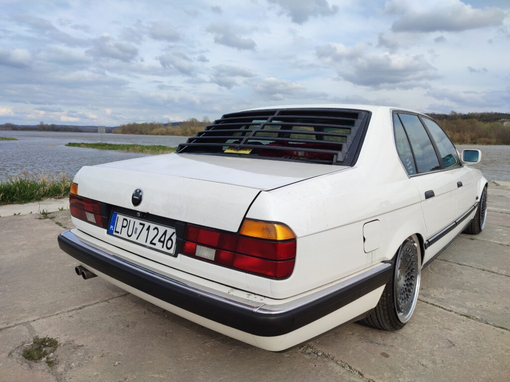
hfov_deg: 69.4
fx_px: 368
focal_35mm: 25
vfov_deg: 54.9
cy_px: 191
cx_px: 255
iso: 50
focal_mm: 6.04
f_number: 1.9
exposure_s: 1/411
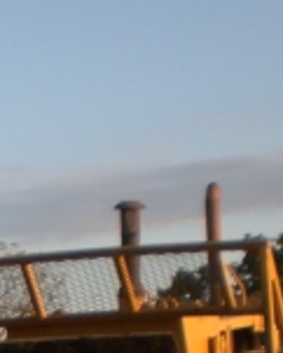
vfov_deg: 11.8
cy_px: 498
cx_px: -297
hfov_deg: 9.2
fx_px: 1642
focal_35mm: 157
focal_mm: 6.3
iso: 50
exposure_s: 1/200
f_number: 3.1
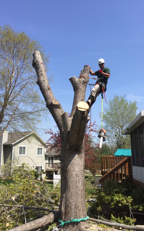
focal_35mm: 31
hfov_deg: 40.5
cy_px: 116
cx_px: 80
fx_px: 195
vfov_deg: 61.2
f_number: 2.2
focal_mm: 4.15
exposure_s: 1/1721
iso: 32
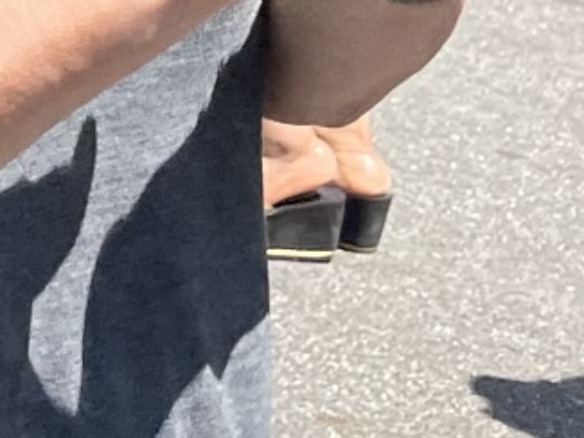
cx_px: -1066
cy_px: -596
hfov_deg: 9.7
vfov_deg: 8.3
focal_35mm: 164
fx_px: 2768
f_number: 1.6
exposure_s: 1/1553
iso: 32
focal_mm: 4.2
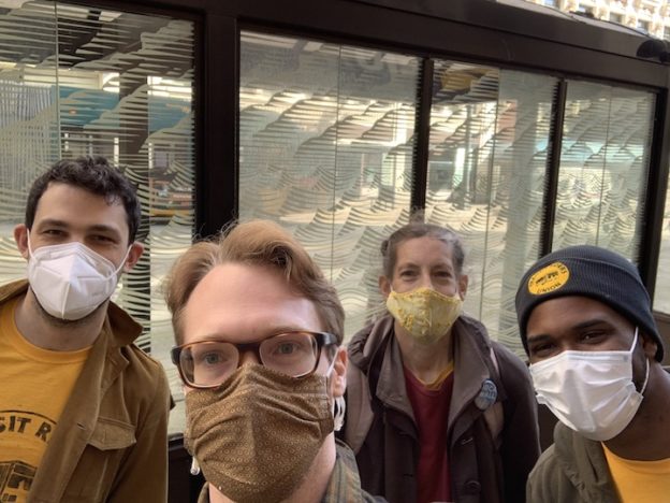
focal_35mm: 32
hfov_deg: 56.8
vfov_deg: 44.2
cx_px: 335
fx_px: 619
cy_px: 252
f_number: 2.2
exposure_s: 1/121
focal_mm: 2.87
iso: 32
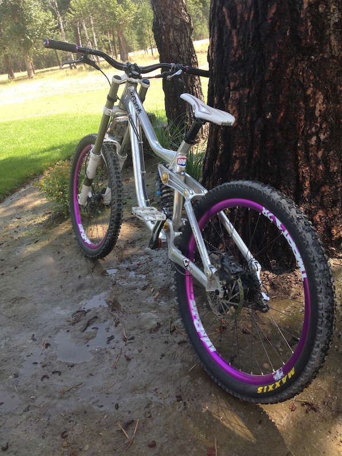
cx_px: 171
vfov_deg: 52.6
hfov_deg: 40.7
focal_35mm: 35
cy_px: 228
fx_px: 461
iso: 50
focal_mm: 4.28
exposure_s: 1/237
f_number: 2.4
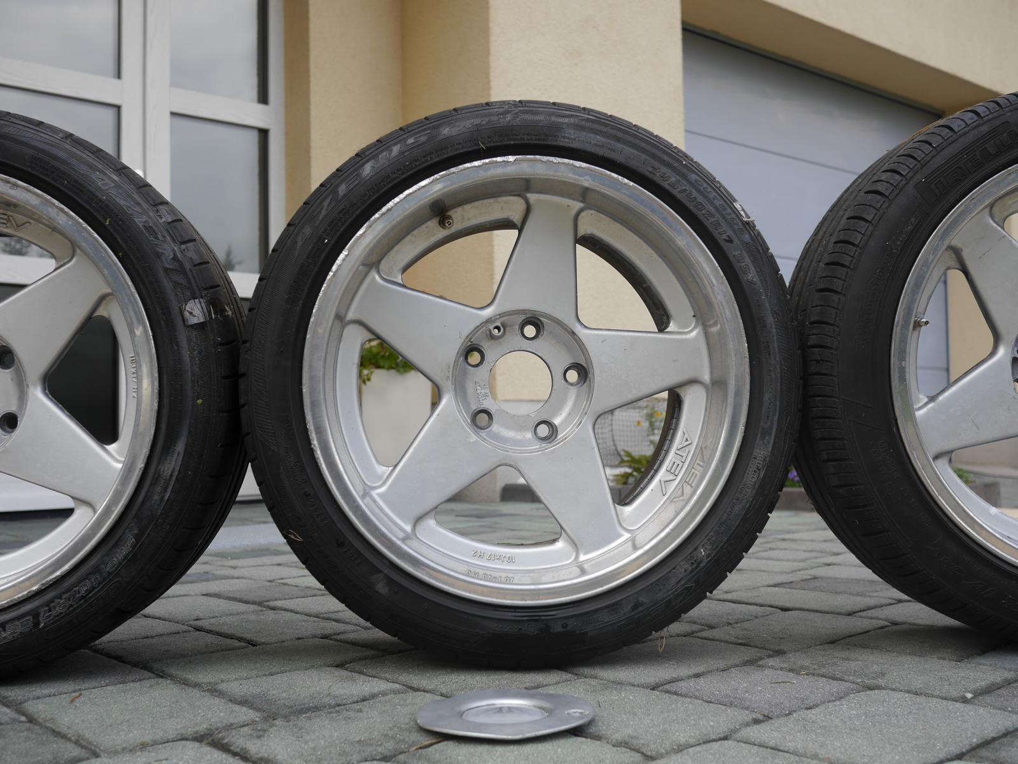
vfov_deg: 36.0
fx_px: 1176
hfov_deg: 46.8
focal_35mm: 40
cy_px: 382
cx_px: 509
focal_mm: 20
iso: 160
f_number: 3.5
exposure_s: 1/400
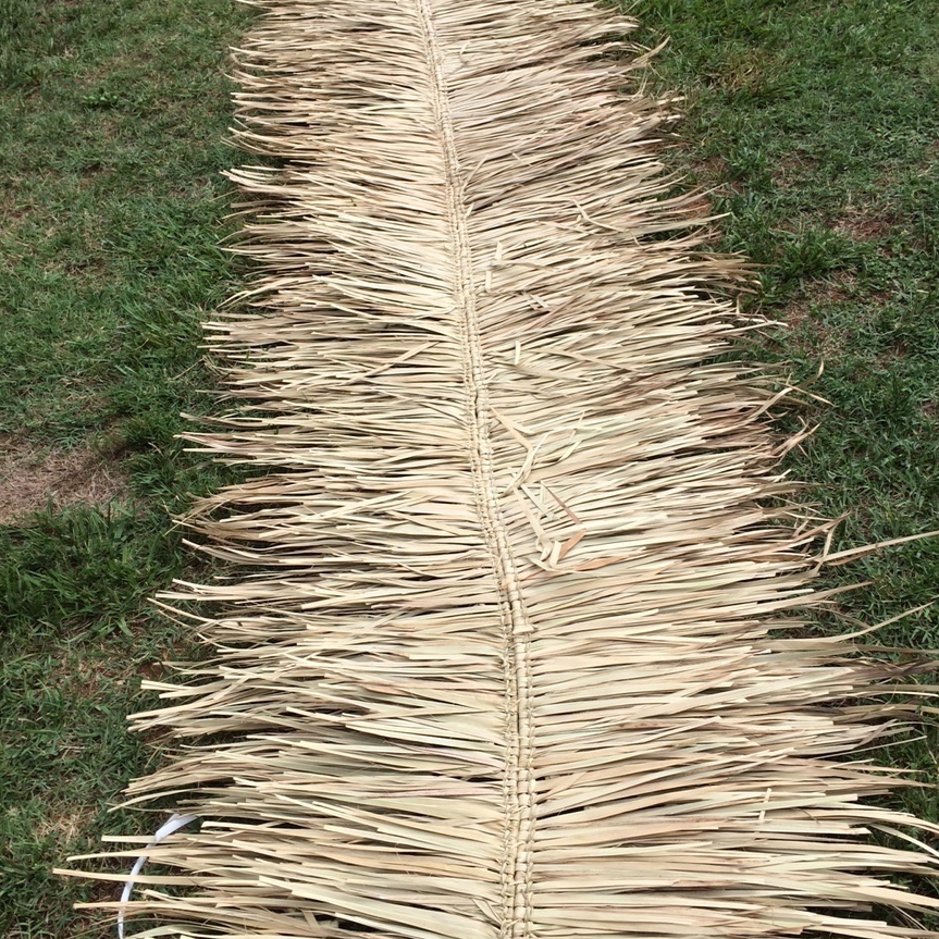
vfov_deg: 43.9
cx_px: 479
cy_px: 456
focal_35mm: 38
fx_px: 1166
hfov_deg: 43.9
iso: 32
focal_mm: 4.15
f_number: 2.2
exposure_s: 1/1580
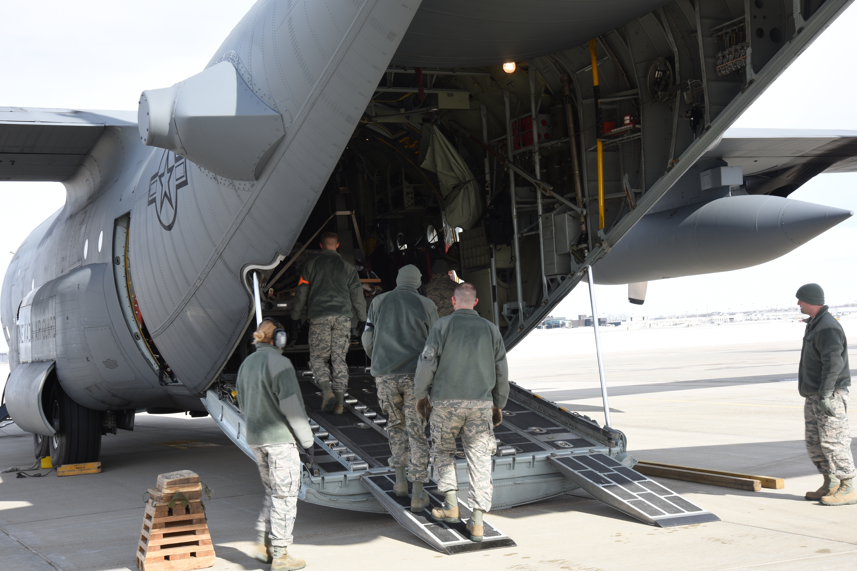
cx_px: 428
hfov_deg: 38.2
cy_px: 286
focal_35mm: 52
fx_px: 1238
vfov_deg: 26.0
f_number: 14
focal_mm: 52
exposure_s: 1/30
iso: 80
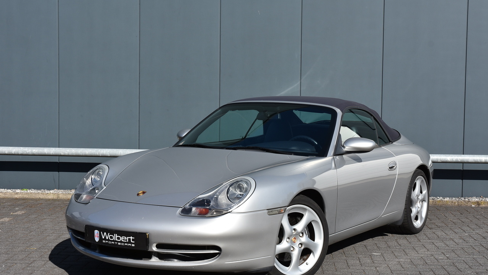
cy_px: 160
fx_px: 776
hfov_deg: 34.9
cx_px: 244
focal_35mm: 60
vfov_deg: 20.0
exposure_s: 1/500
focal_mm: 38
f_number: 8
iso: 180
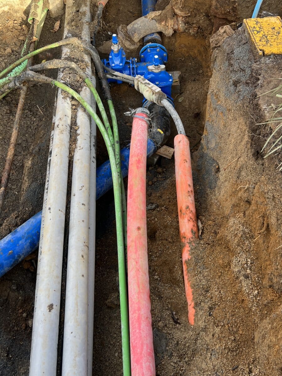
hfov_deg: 38.6
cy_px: 123
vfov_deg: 49.2
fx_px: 402
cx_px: 146
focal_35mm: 37
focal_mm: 5.7
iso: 40
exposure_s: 1/279
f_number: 1.5
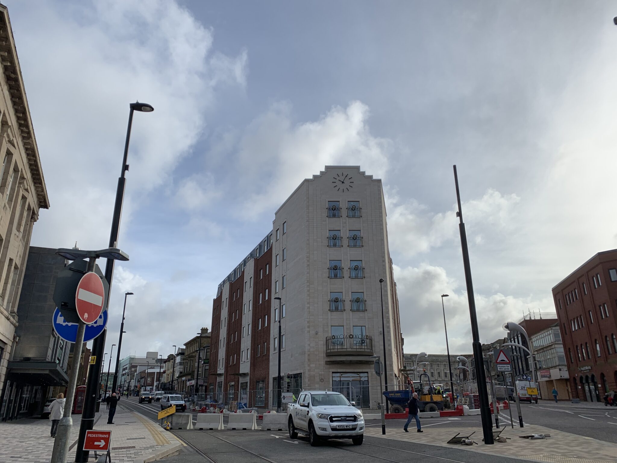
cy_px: 232
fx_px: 463
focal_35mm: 26
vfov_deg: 53.1
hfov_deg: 67.3
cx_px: 308
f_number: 1.8
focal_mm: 4.25
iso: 25
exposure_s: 1/2075
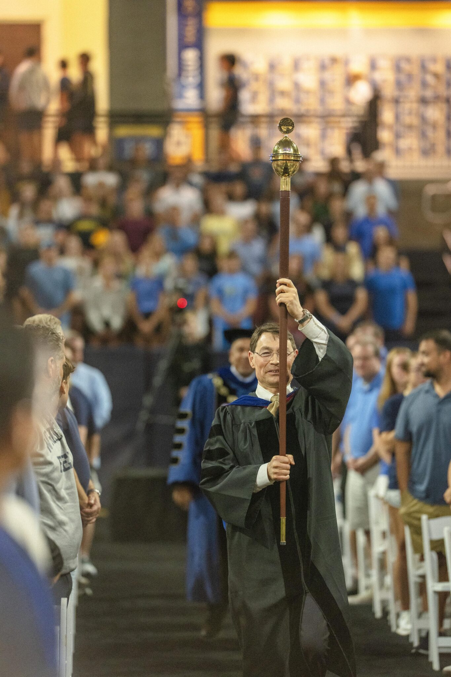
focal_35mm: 135
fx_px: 2537
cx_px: 226
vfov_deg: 15.2
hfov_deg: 10.2
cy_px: 338
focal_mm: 135
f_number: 2
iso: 2500
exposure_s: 1/250
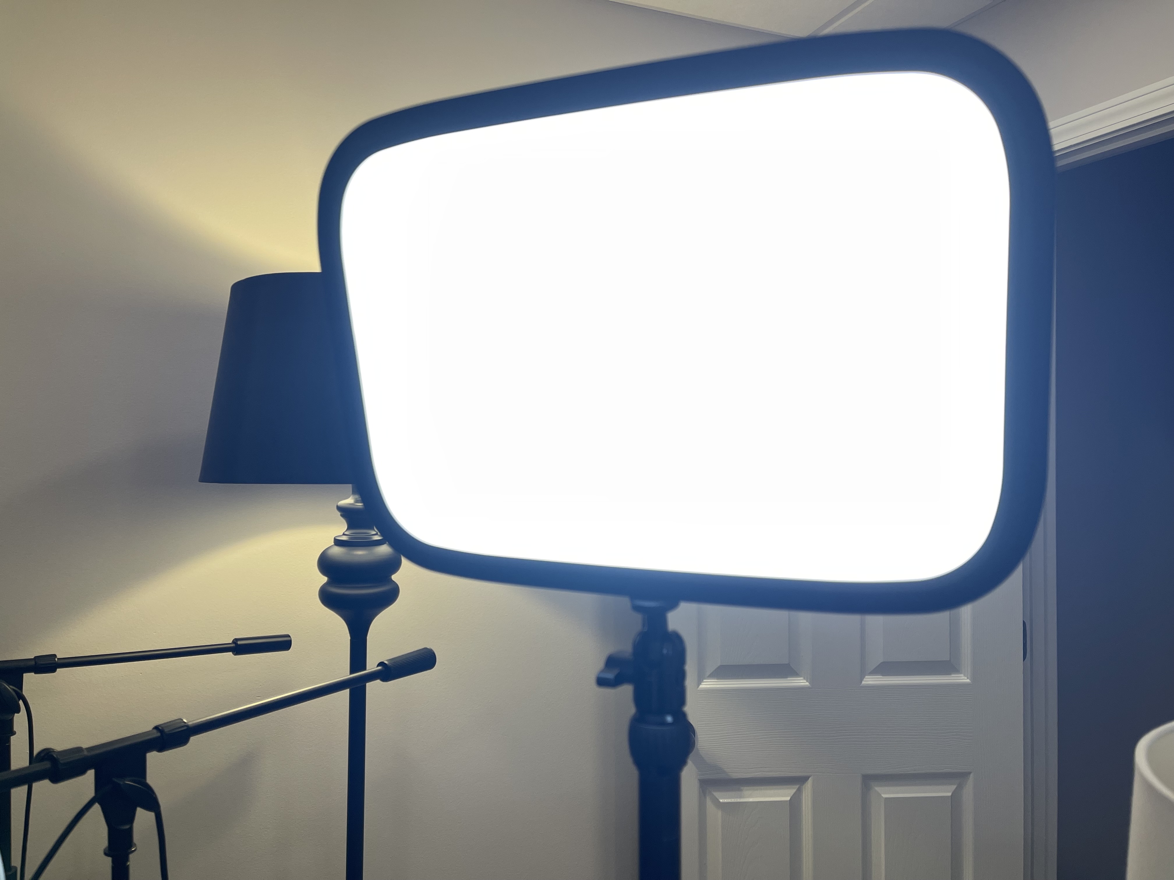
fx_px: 882
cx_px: 587
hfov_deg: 67.3
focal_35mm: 26
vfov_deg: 53.1
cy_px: 440
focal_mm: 5.1
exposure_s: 1/60
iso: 80
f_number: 1.6
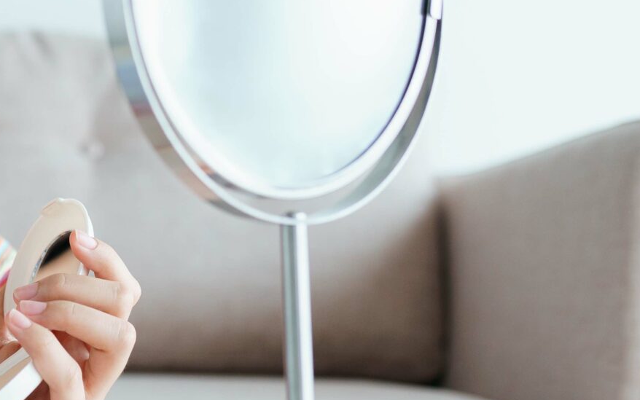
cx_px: 24
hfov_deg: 19.5
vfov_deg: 12.6
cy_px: 128
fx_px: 1814
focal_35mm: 104
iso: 1000
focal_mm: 35
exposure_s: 1/160
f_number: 2.8
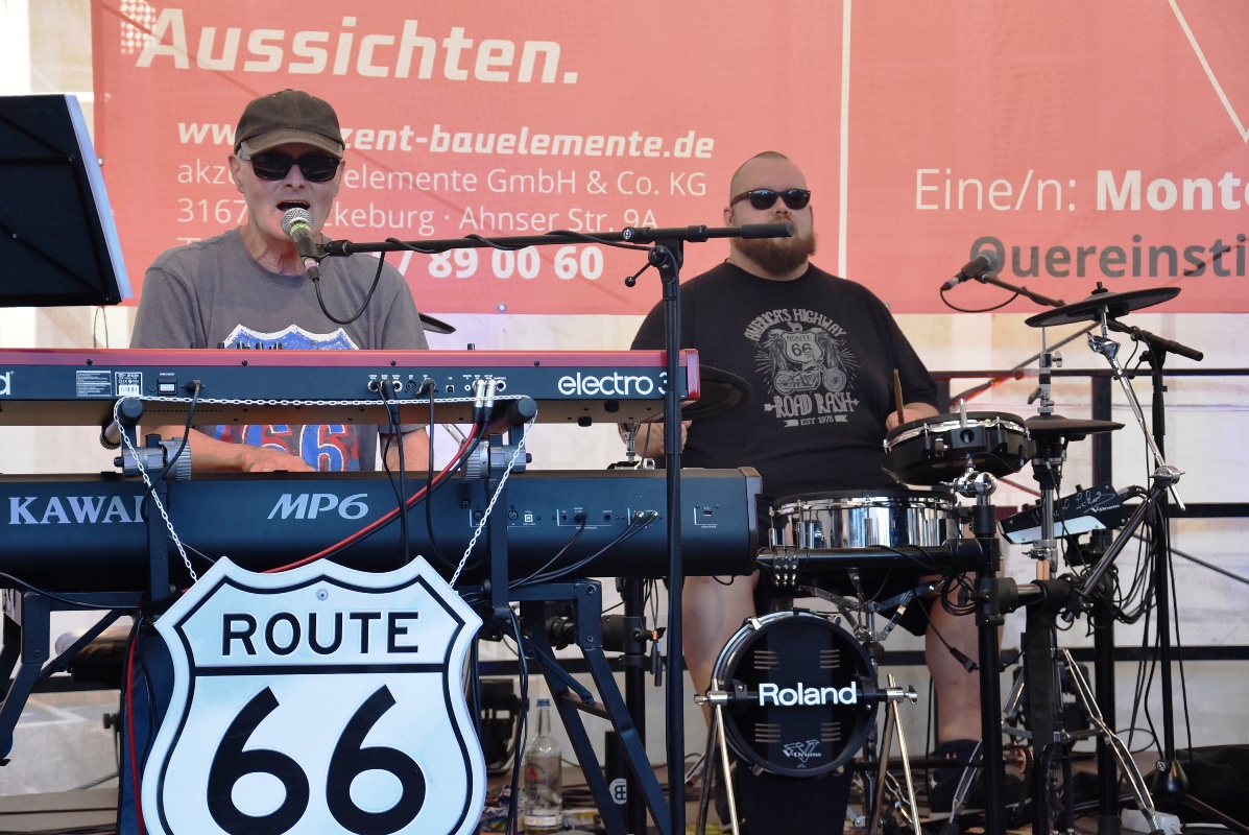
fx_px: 3229
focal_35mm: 93
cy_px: 418
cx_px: 624
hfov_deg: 21.9
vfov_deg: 14.7
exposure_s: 1/500
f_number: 5.3
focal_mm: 62
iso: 640
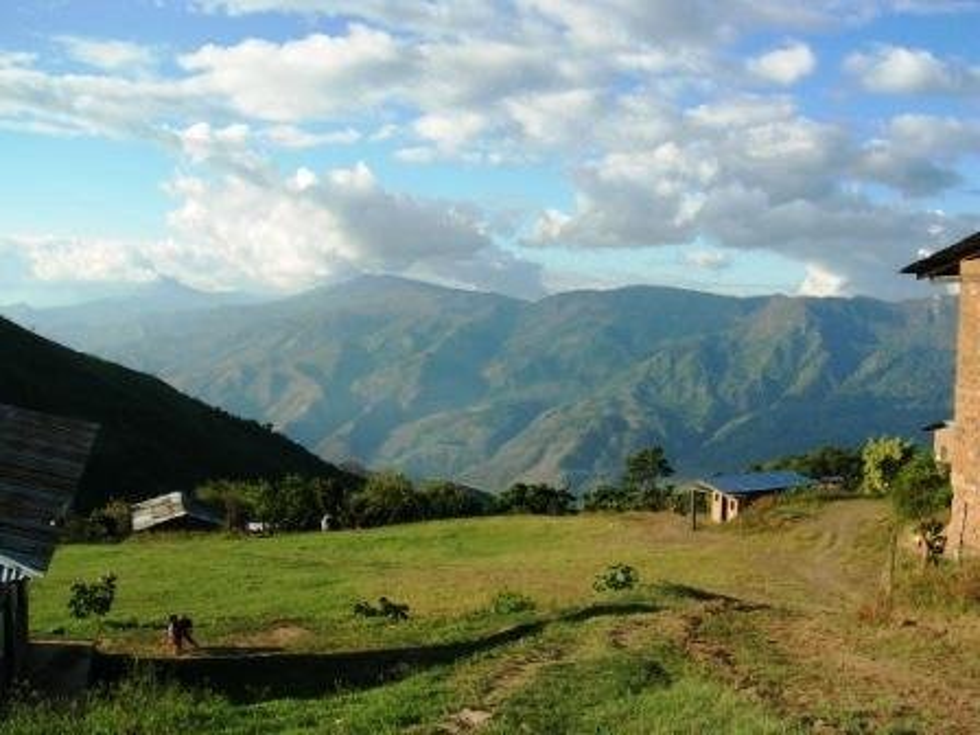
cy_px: 368
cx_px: 490
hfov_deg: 52.6
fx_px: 991
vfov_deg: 40.7
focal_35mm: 35
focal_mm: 5.4
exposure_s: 1/312
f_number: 4.8
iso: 50
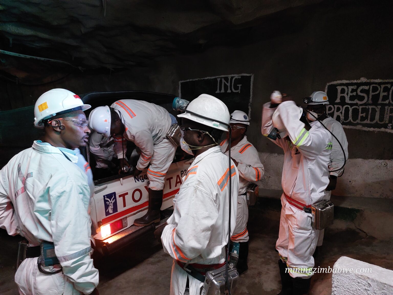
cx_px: 196
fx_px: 272
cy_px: 148
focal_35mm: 24
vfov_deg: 56.8
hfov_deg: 71.6
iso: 640
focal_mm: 5.23
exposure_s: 1/50
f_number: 1.8
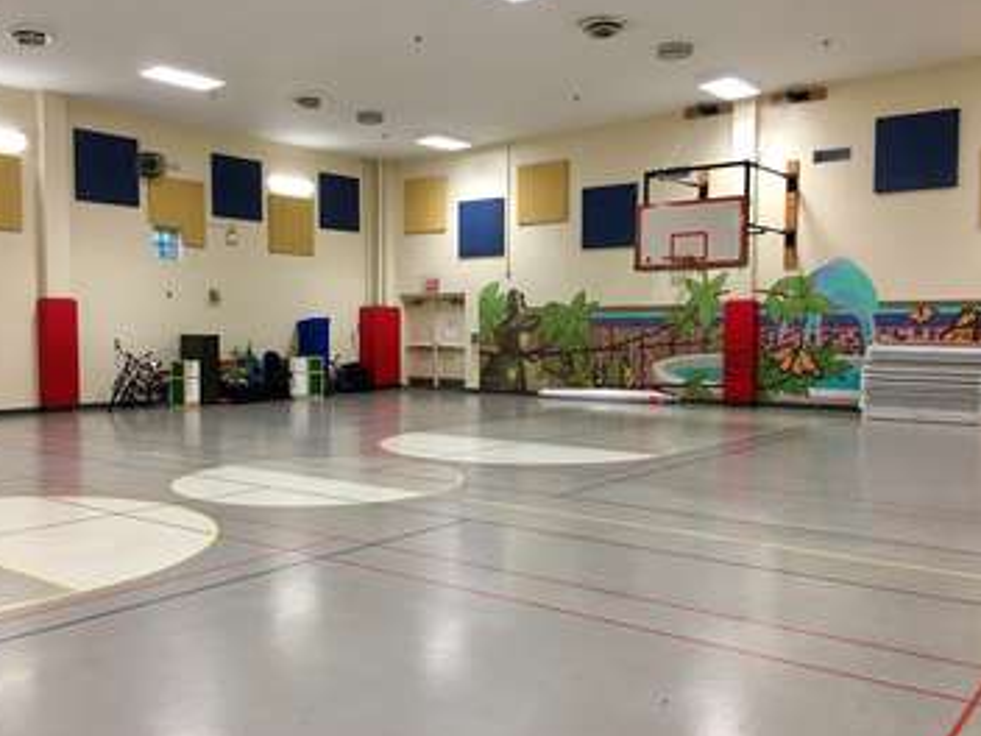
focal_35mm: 33
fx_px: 935
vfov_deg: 42.9
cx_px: 449
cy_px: 385
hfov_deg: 55.3
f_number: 2.2
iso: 40
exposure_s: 1/30
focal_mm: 4.15
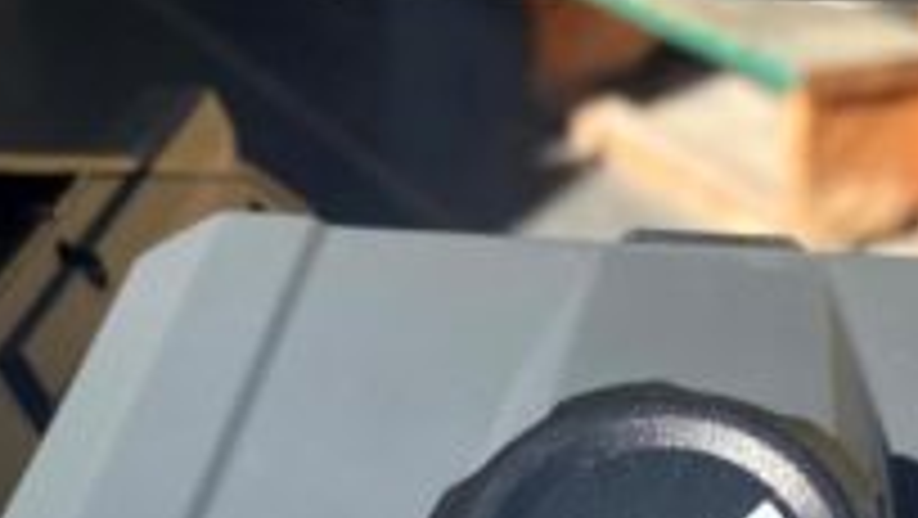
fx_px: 2119
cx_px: 421
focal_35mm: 87
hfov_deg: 24.4
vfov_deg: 13.0
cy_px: 815
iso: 32
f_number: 1.8
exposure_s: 1/1961
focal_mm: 4.25
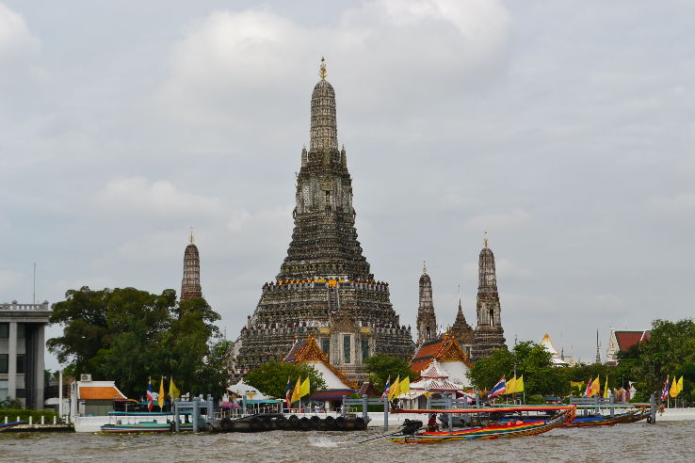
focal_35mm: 68
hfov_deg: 29.9
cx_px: 348
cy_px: 232
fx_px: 1303
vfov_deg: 20.2
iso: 220
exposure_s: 1/500
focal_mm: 45
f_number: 11
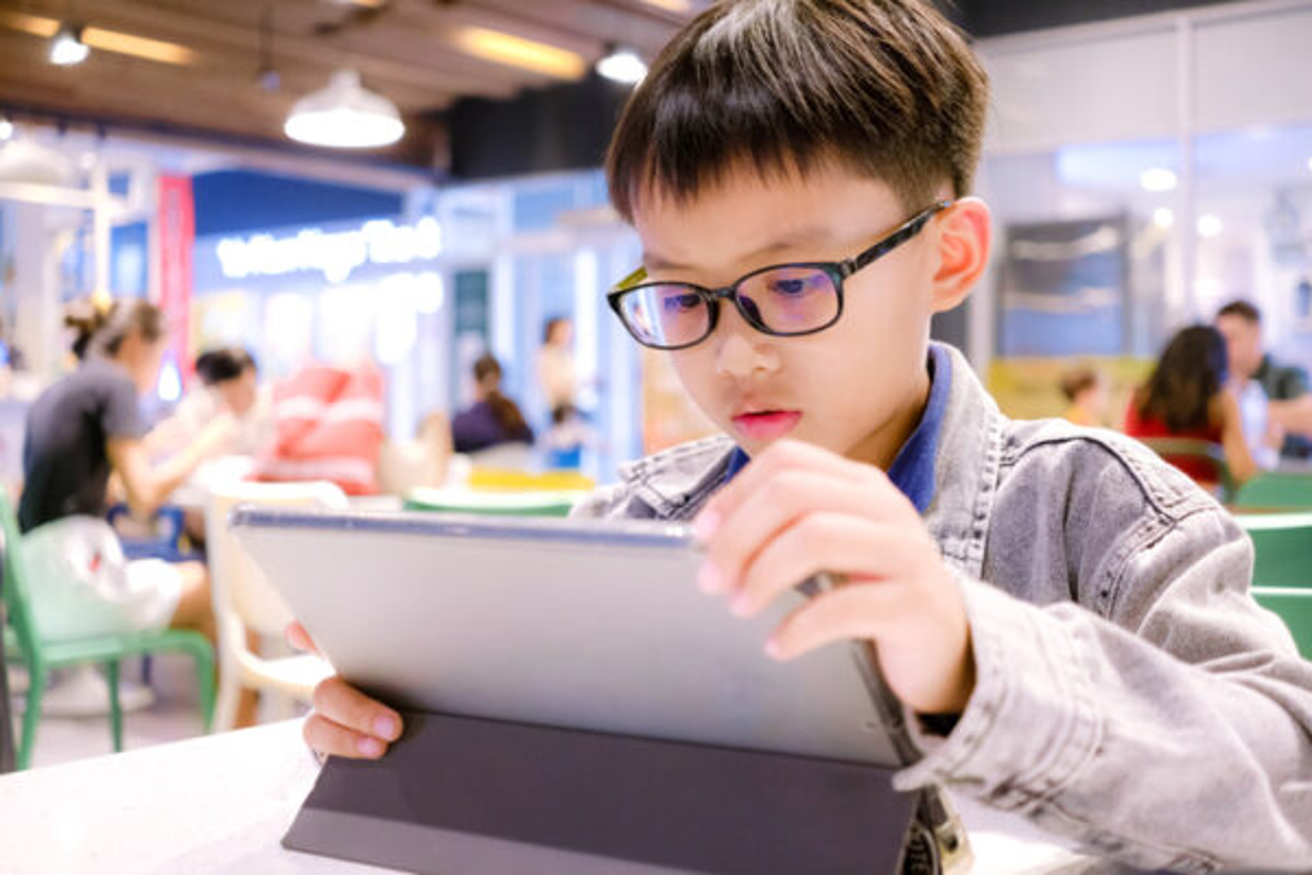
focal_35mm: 41
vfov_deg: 32.6
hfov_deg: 47.4
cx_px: 656
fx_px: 1494
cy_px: 438
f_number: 2.8
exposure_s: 1/100
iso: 1600
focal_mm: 27
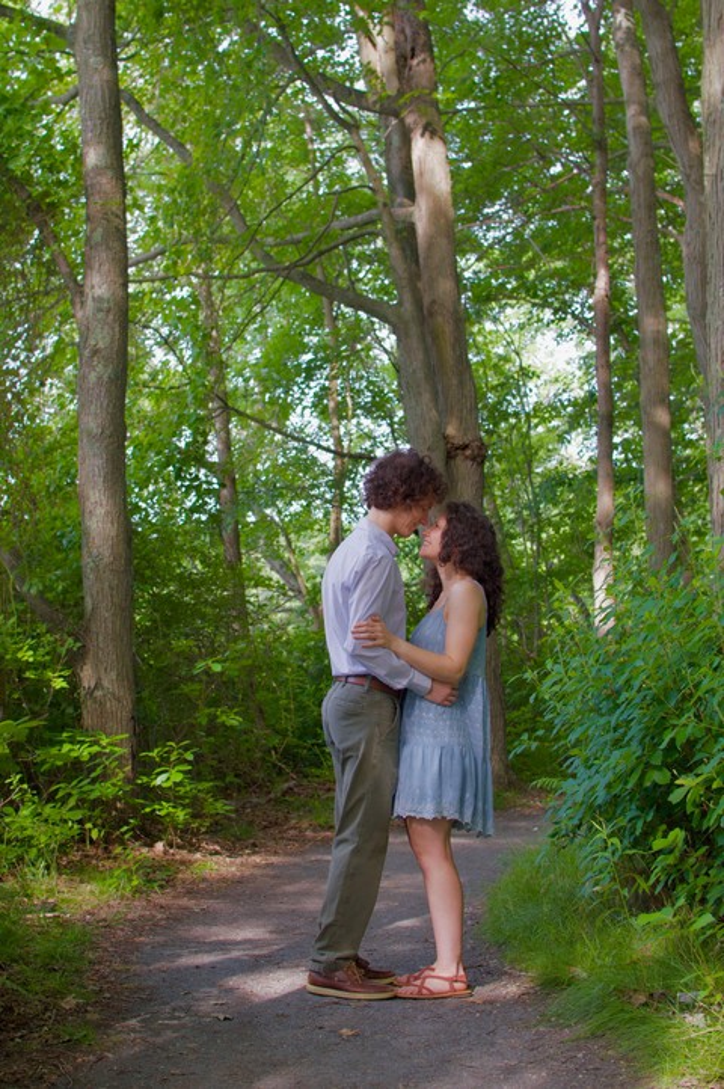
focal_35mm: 52
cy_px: 544
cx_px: 362
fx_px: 1587
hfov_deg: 25.7
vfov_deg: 37.9
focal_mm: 35
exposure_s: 1/125
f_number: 4.5
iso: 200
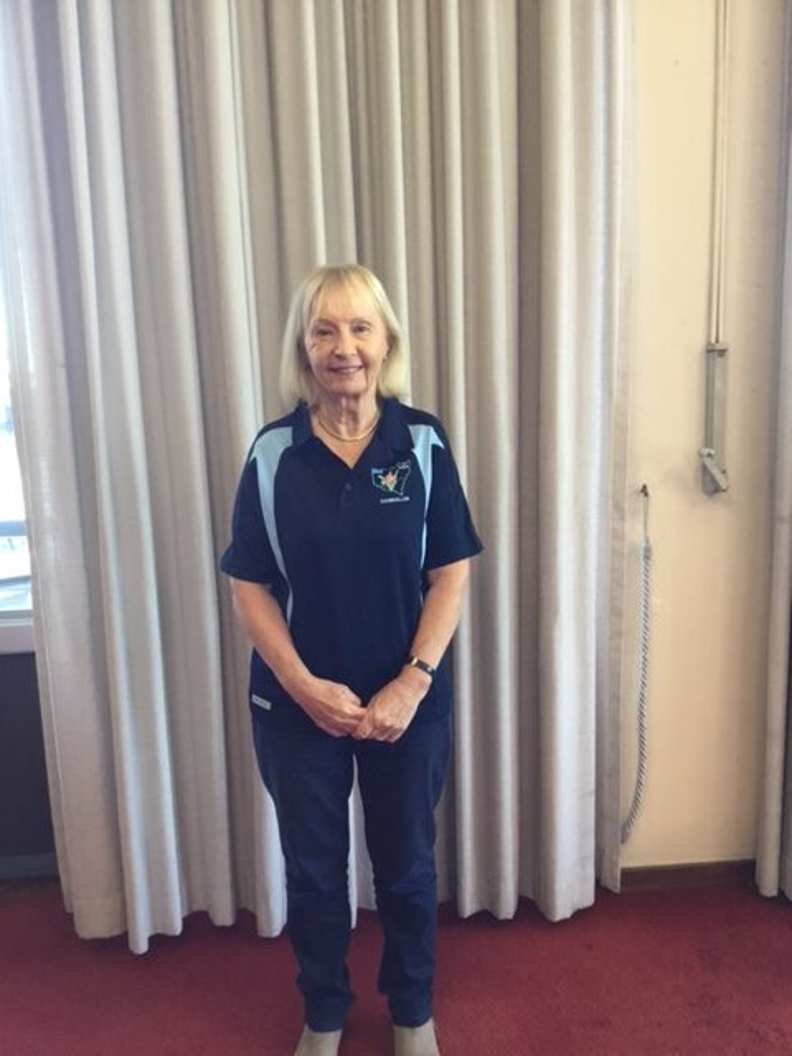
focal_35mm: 31
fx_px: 946
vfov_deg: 58.4
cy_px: 528
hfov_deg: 45.4
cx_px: 396
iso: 125
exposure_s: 1/33
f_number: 2.4
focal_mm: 3.3
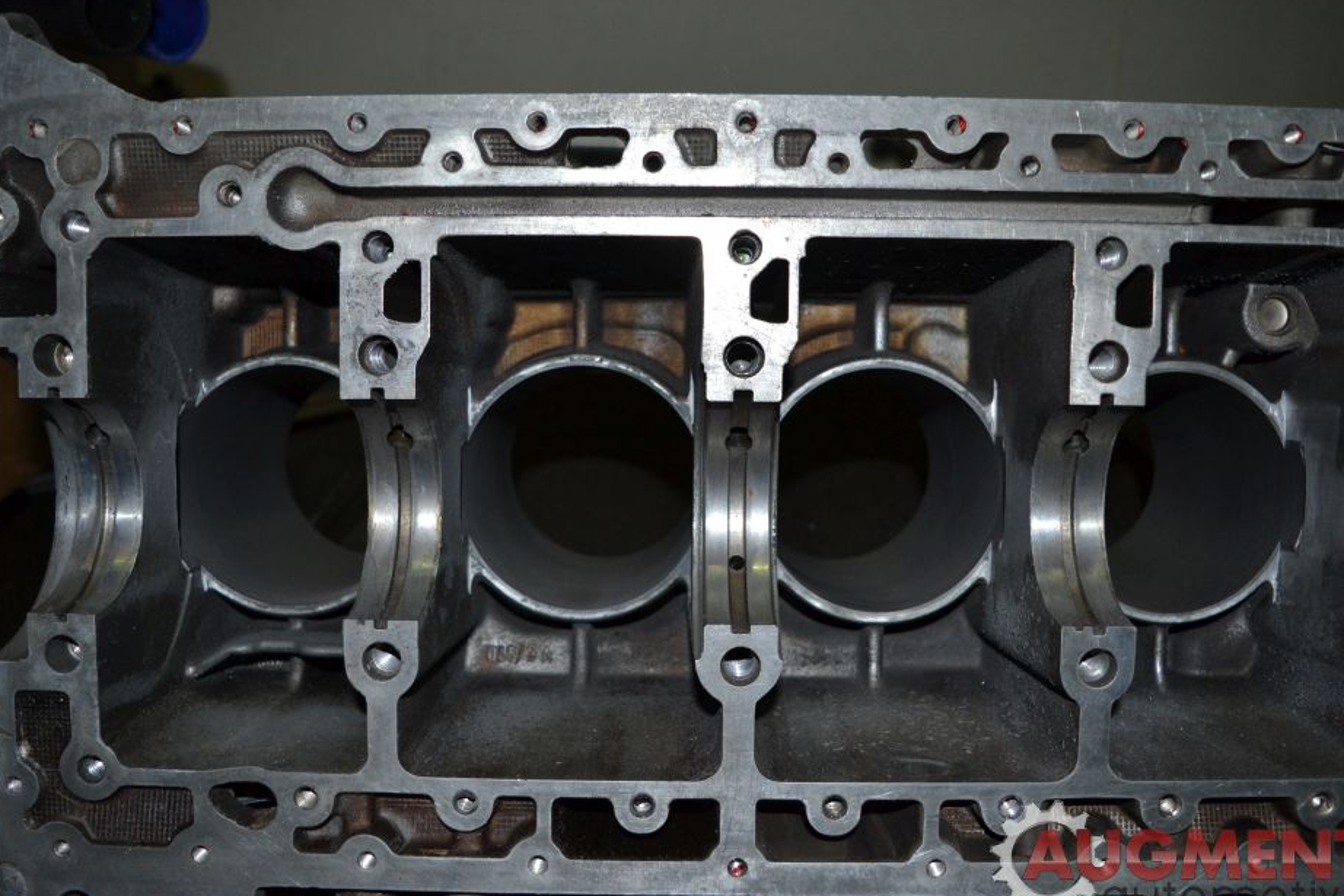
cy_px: 457
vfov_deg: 43.6
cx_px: 668
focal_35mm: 30
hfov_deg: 61.9
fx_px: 1120
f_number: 3.5
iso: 500
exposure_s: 1/60
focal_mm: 18
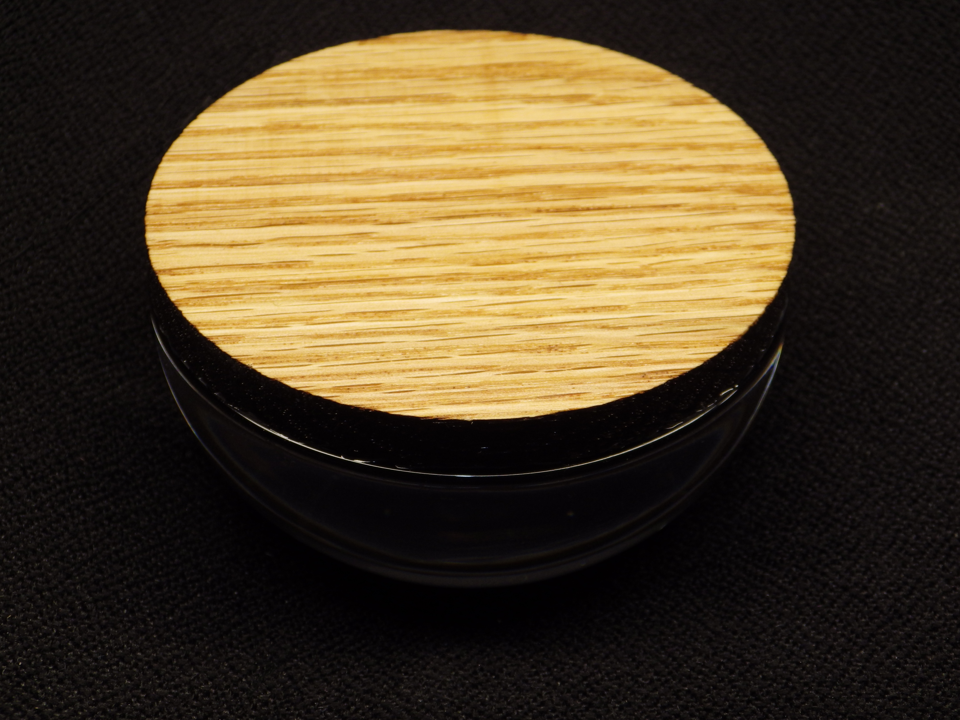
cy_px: 360
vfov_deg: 17.0
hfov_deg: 22.5
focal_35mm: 87
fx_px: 2413
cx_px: 480
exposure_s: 1/100
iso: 100
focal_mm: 15.6
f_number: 4.4
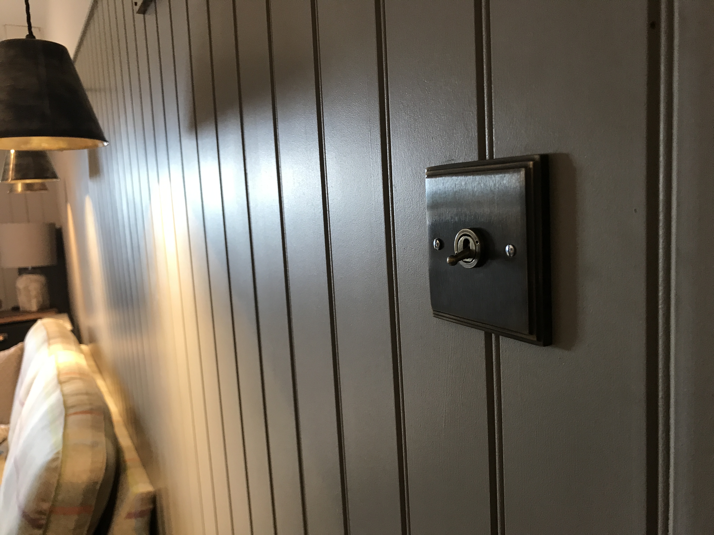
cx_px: 357
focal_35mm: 28
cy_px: 268
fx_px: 578
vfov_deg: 49.7
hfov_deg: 63.4
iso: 40
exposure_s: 1/20
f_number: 1.8
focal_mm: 3.99
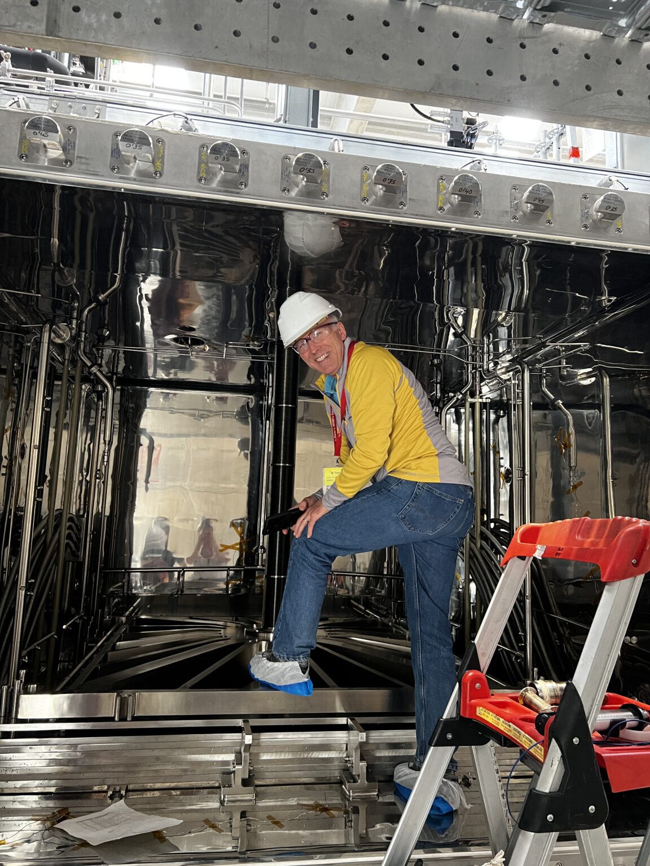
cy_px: 433
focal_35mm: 26
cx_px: 325
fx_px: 651
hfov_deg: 53.1
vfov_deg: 67.3
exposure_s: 1/60
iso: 400
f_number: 1.5
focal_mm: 5.7
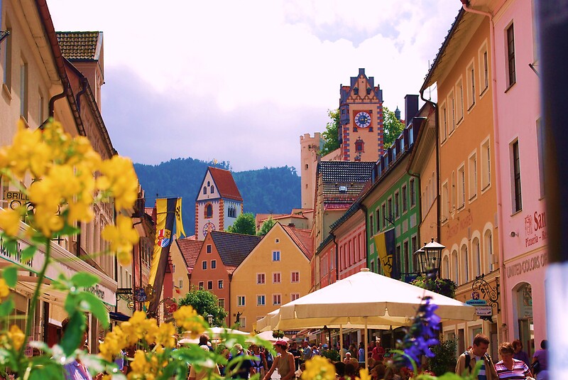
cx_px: 284
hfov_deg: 30.5
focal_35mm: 66
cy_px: 190
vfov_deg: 20.7
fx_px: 1042
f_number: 10
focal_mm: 44
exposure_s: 1/200
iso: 100
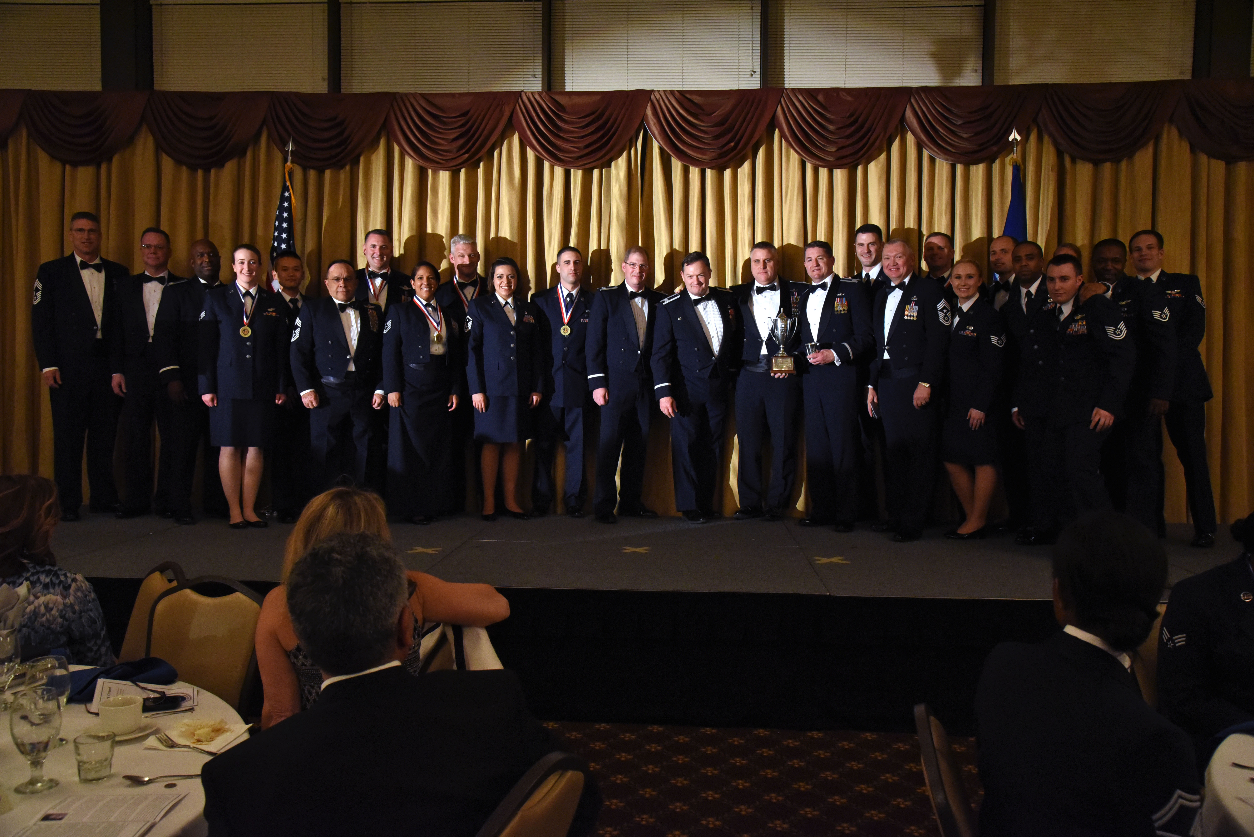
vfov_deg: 43.6
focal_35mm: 30
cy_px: 418
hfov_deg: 61.9
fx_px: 1045
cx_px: 627
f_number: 6.3
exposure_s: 1/100
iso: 5000
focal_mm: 30
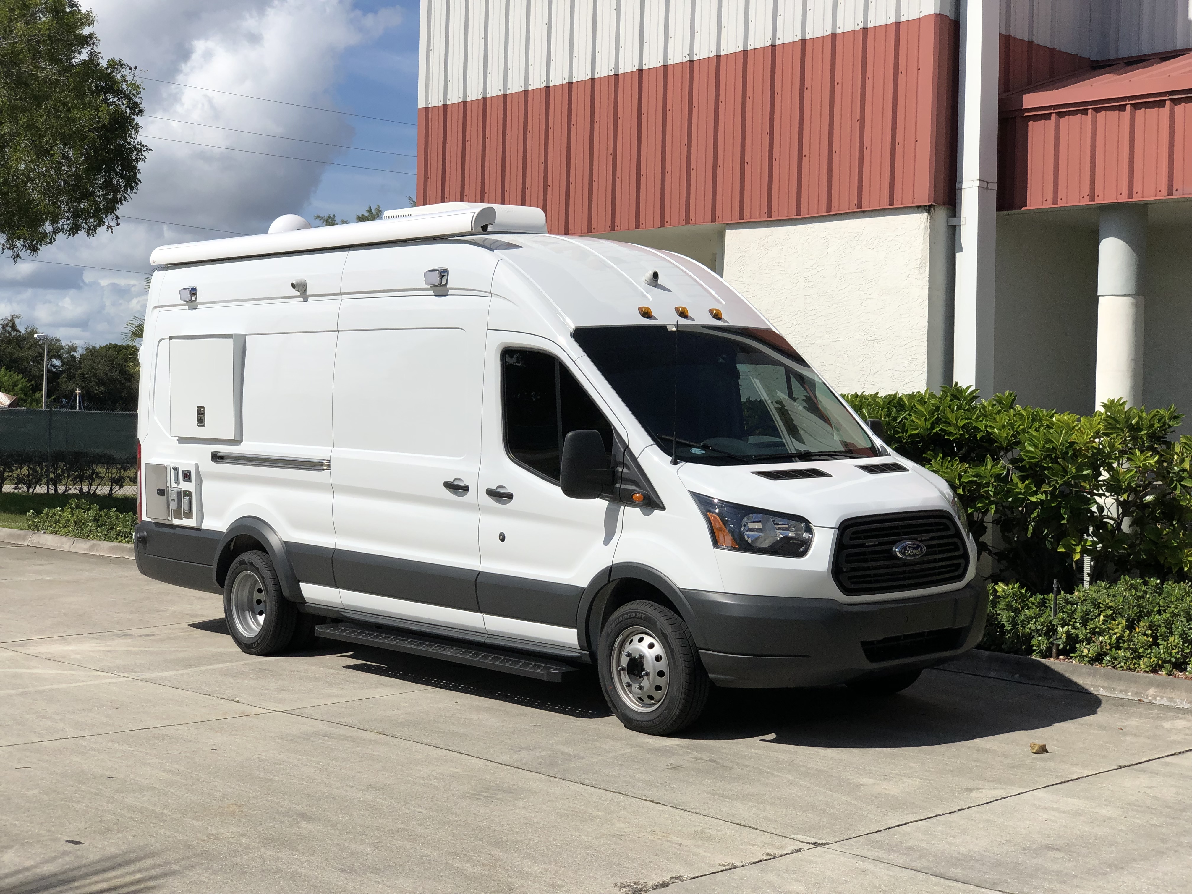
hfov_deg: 36.8
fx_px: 1791
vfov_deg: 28.0
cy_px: 447
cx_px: 596
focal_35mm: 52
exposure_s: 1/2825
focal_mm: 6
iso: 16
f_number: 2.4
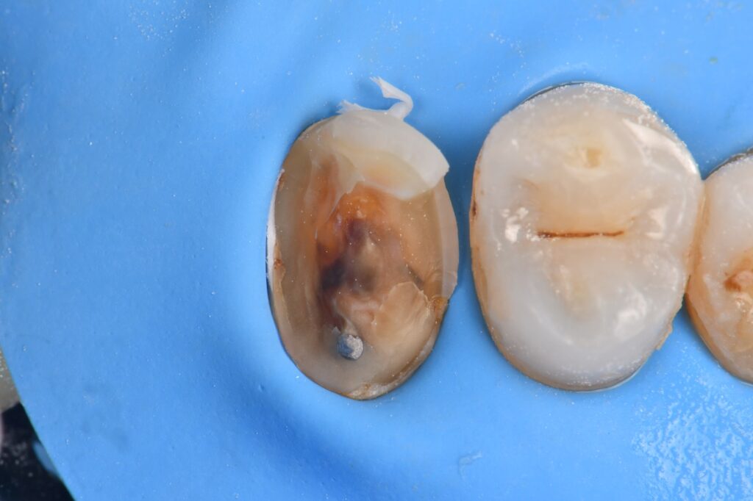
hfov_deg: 13.1
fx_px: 3283
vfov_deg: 8.7
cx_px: 376
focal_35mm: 157
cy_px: 250
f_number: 32
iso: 200
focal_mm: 105
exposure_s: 1/160
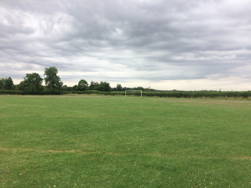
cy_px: 94
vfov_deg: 48.2
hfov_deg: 61.7
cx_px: 126
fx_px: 210
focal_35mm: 29
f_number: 2.2
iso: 32
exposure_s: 1/1001
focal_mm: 4.15
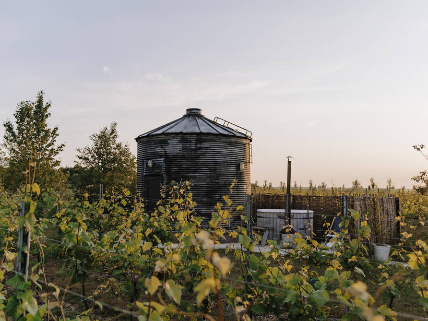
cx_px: 240
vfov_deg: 44.2
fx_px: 396
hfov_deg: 56.7
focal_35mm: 32
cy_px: 159
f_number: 2.8
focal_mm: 29
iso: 100
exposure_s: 1/800
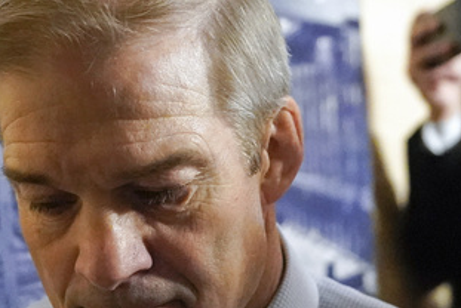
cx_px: 197
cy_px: 245
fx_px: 1307
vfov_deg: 13.4
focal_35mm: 102
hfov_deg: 20.0
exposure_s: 1/320
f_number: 2.8
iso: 12800
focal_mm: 31
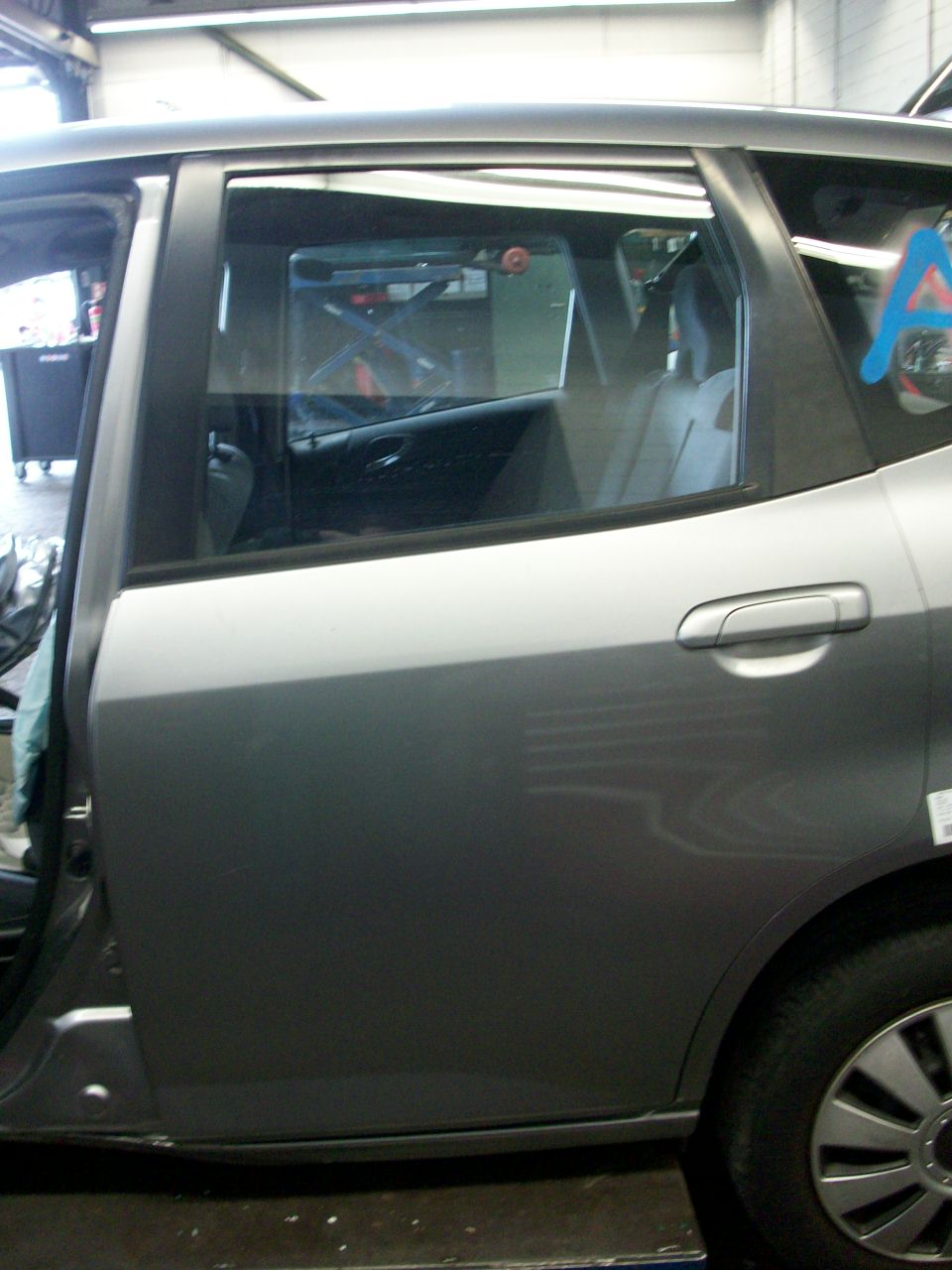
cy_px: 635
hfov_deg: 41.8
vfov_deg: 54.0
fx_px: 1247
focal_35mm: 34
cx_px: 476
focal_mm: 5.7
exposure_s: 1/14.7
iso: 160
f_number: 2.8
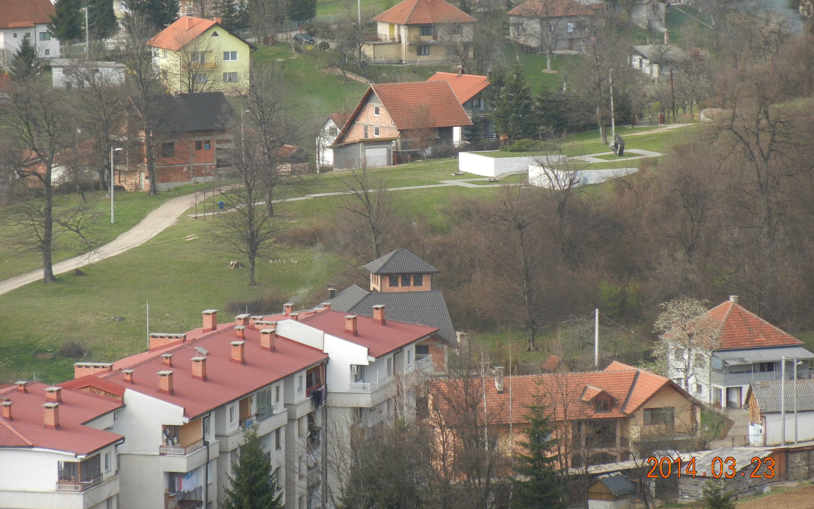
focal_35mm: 247
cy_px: 222
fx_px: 5479
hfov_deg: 8.5
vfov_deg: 5.3
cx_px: 410
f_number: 4.8
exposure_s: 1/60
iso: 294
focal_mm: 41.2
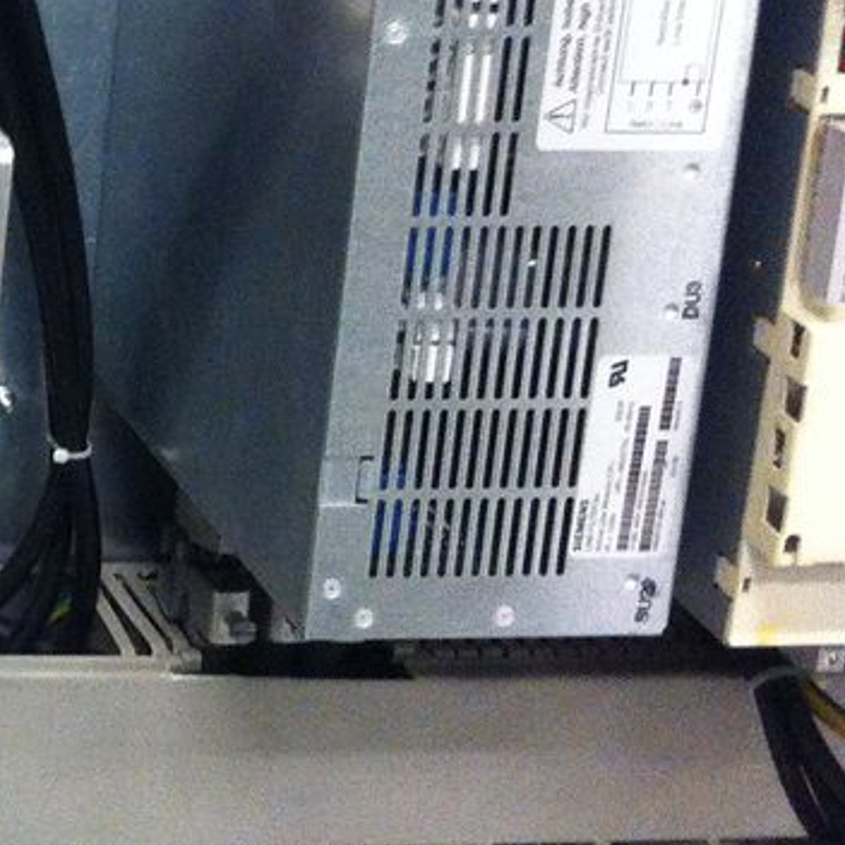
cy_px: 142
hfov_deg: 12.2
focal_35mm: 127
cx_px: -857
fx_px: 3507
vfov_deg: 13.7
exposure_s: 1/15
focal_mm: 3.85
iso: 200
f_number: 2.8
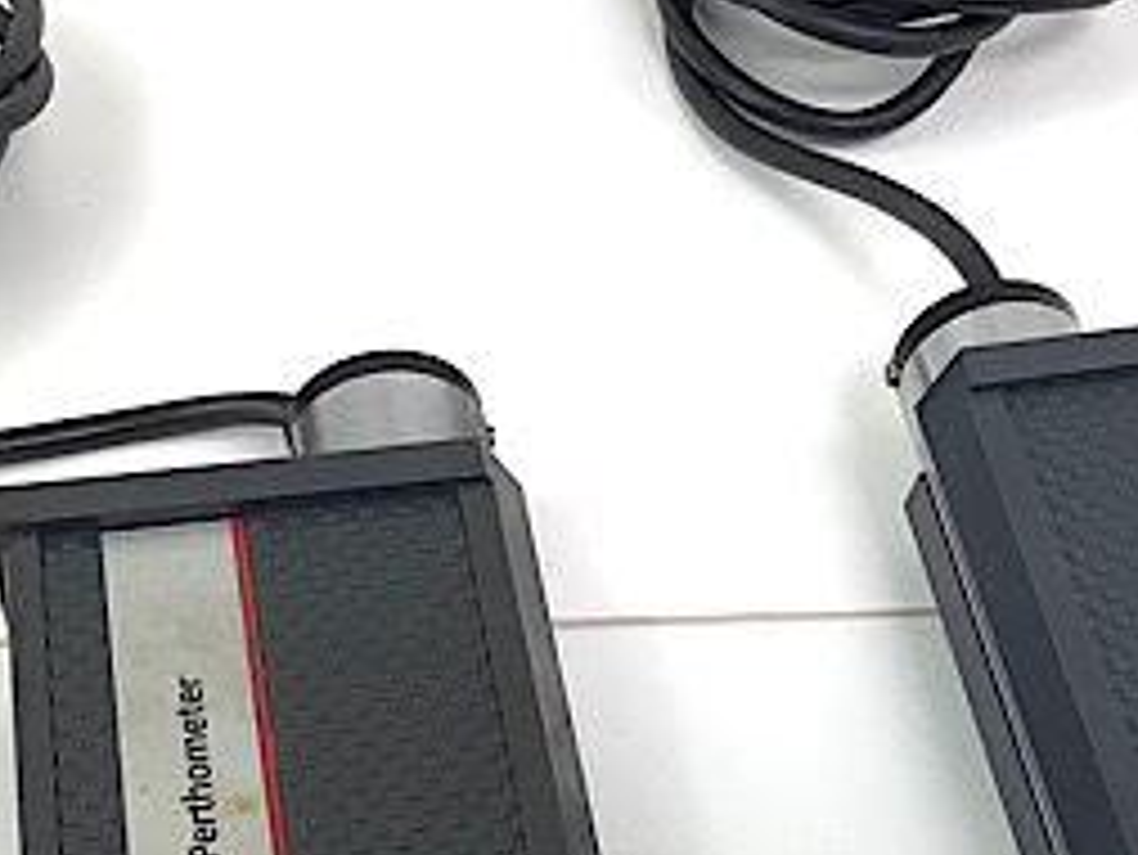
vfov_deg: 16.0
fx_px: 3026
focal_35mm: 92
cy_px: 574
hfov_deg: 21.3
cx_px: 706
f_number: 2.4
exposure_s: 1/100
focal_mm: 3.3
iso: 80
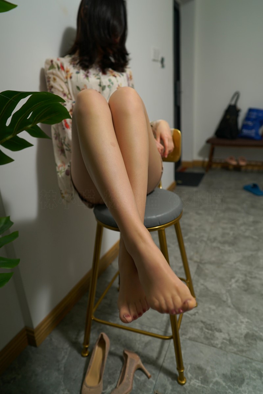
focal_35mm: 24
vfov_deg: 73.7
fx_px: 263
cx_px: 132
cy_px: 197
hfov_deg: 53.2
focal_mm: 24
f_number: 2.8
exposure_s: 1/160
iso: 160
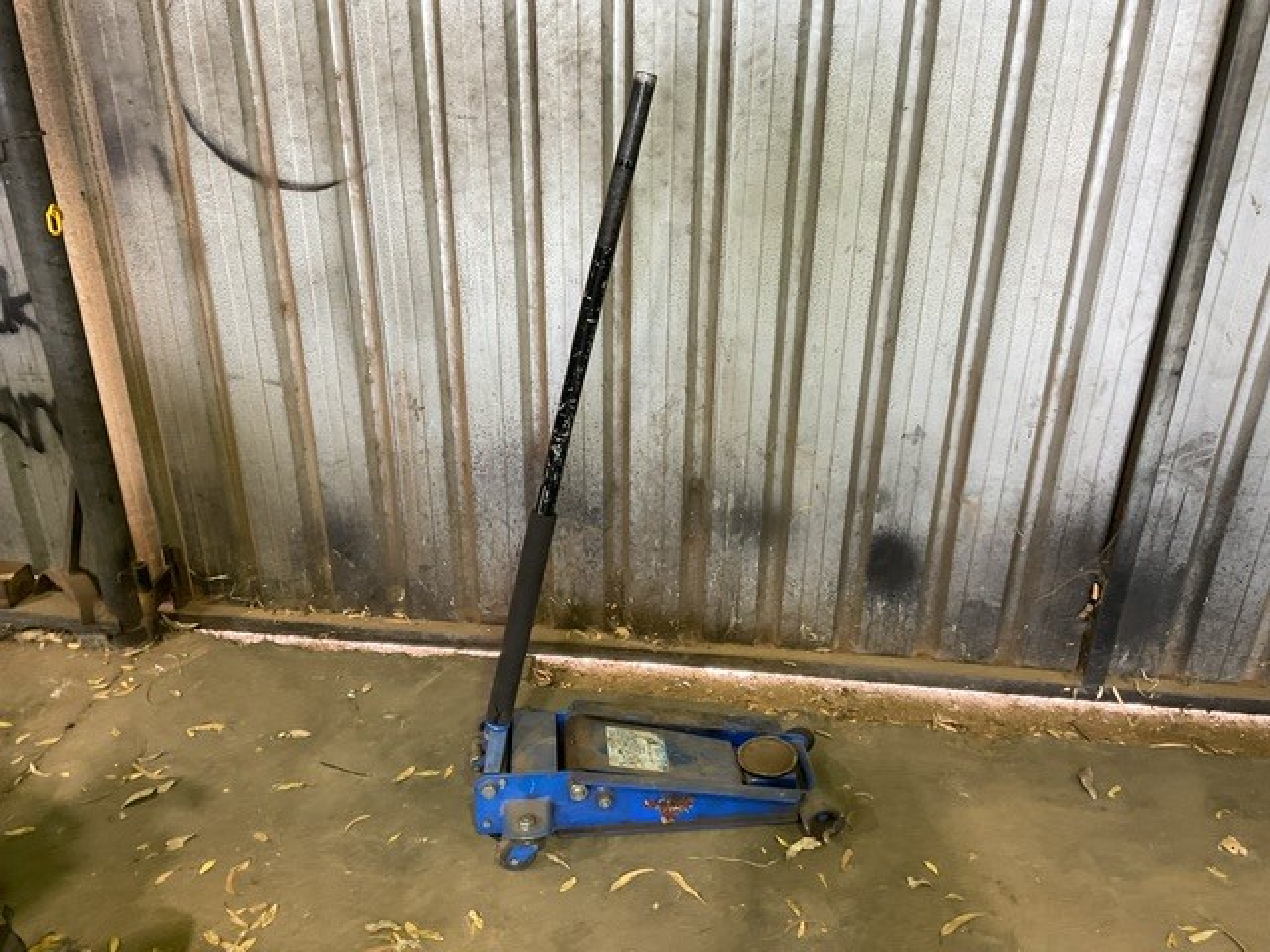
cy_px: 476
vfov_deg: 48.2
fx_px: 1064
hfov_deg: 61.7
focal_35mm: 29
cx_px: 635
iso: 125
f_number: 1.8
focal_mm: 3
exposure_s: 1/50
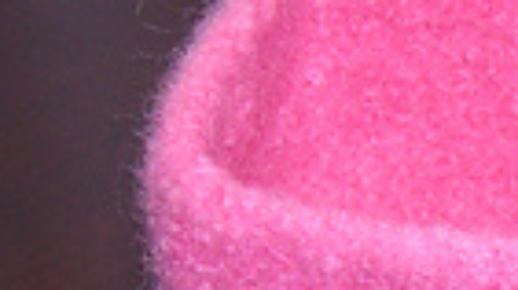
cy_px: 246
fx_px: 2580
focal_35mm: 188
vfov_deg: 6.4
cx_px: 834
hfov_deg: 10.9
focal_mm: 5.8
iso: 100
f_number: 2.8
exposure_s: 1/60.1
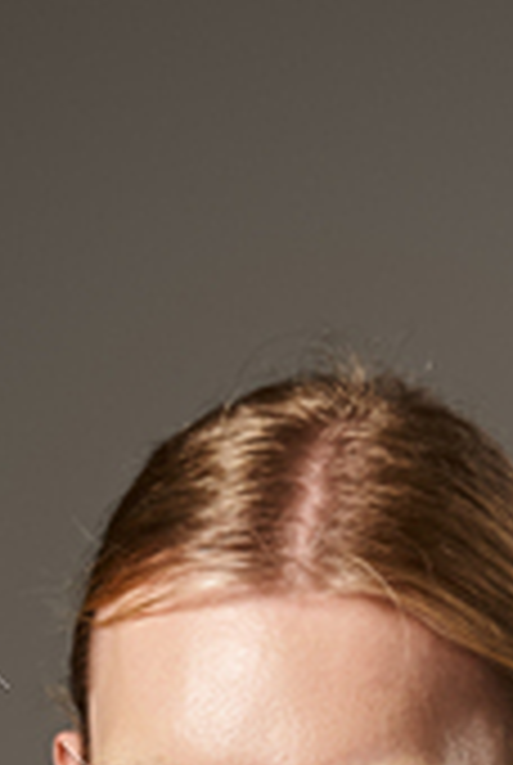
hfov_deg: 5.7
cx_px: 284
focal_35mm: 244
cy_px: 1627
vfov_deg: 8.0
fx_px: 5194
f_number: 5.6
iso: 100
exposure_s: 1/125
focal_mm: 47
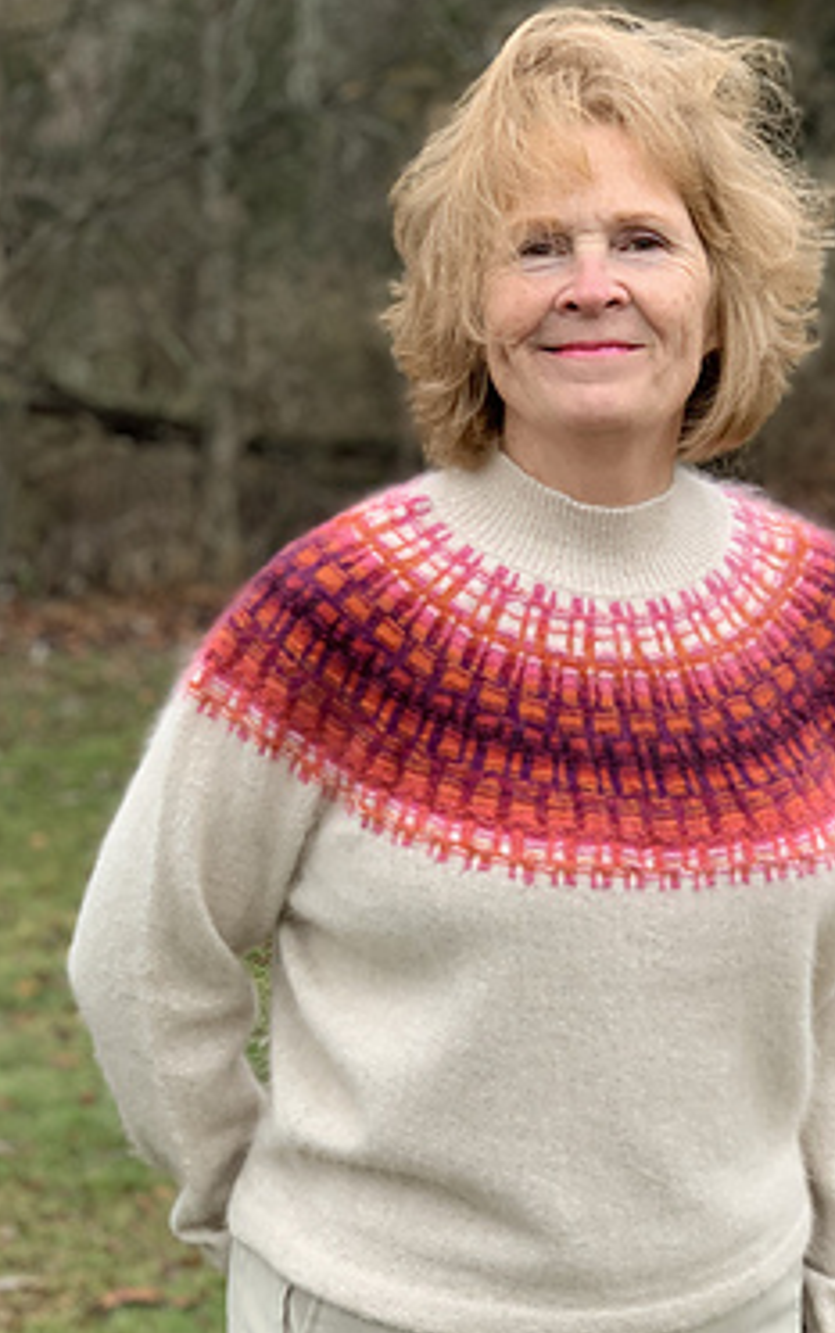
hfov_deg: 17.6
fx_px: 2690
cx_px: 550
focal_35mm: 74
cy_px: 717
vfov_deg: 27.8
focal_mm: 6
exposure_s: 1/122
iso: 40
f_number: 2.4
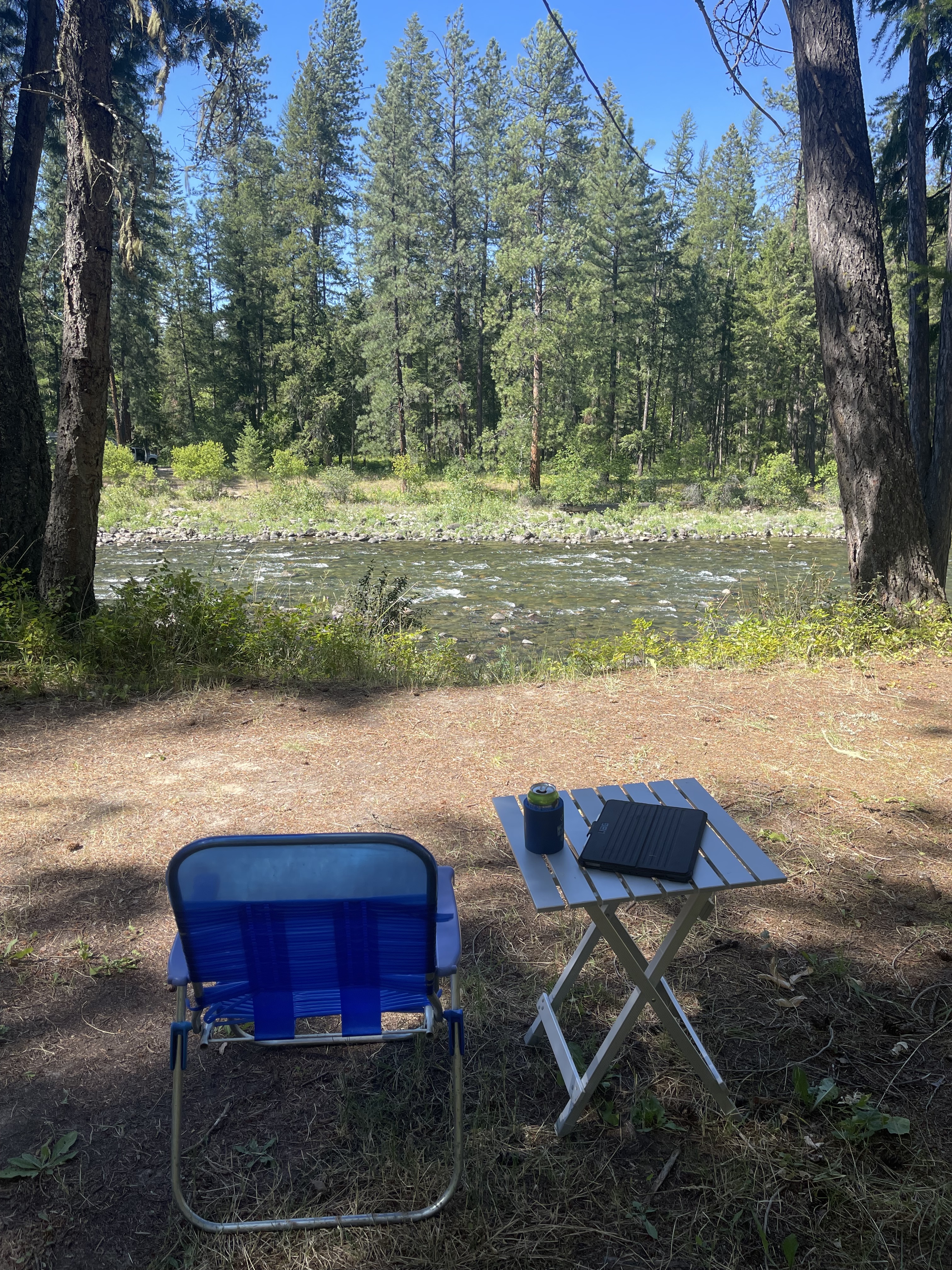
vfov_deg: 67.3
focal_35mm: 26
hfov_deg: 53.1
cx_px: 476
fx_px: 953
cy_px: 635
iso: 32
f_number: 1.6
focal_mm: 5.1
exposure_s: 1/930
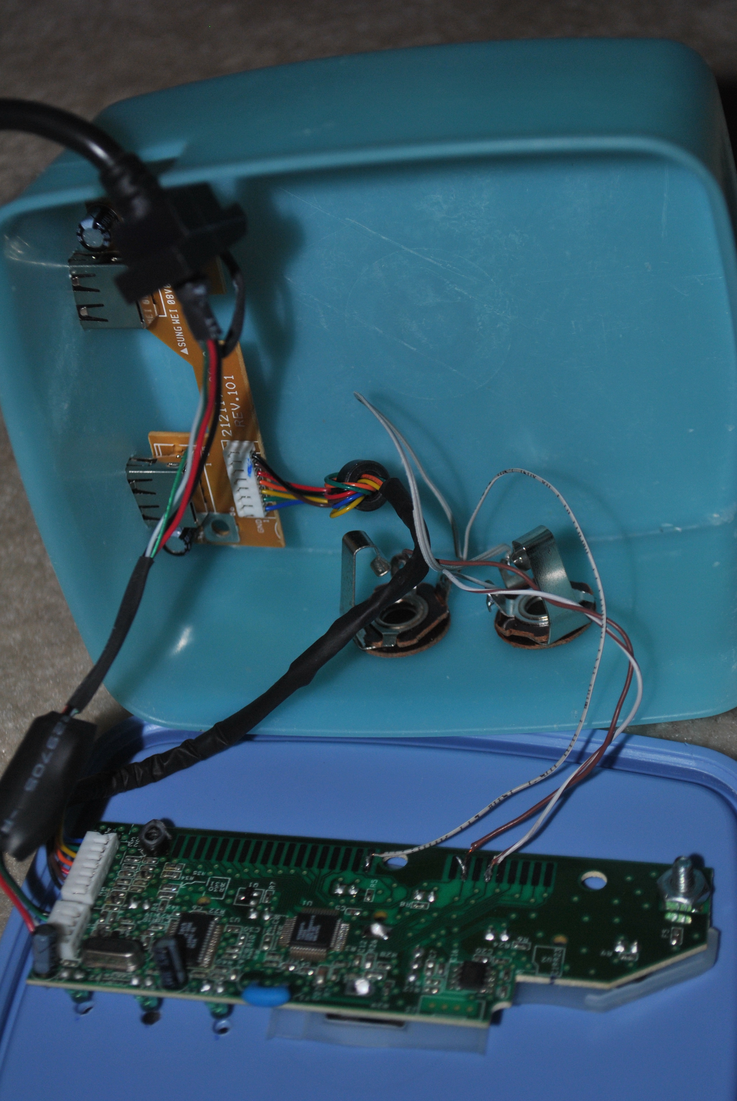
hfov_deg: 20.7
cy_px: 550
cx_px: 368
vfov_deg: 30.5
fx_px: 2021
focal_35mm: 66
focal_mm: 44
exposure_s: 1/60
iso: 200
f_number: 5.3
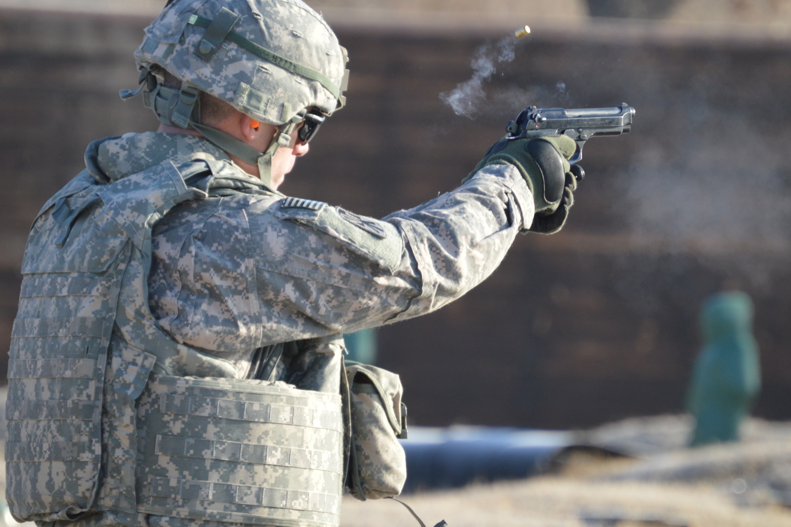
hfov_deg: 5.3
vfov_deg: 3.5
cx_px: 327
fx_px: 8591
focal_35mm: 391
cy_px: 280
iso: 400
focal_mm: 200
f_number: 5.6
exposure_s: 1/640
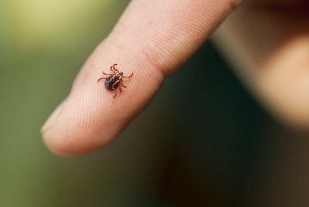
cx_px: 154
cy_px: 104
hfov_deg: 13.0
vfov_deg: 8.7
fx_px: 1353
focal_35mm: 158
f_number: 3.5
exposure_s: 1/200
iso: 100
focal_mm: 105
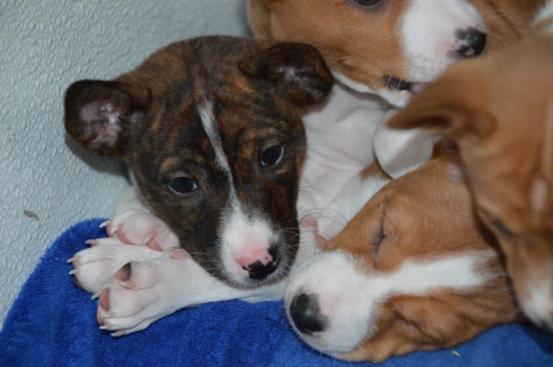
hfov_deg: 15.9
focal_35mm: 129
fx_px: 1979
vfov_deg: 10.6
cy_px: 184
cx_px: 276
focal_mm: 86
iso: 1100
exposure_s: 1/60
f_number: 5.3
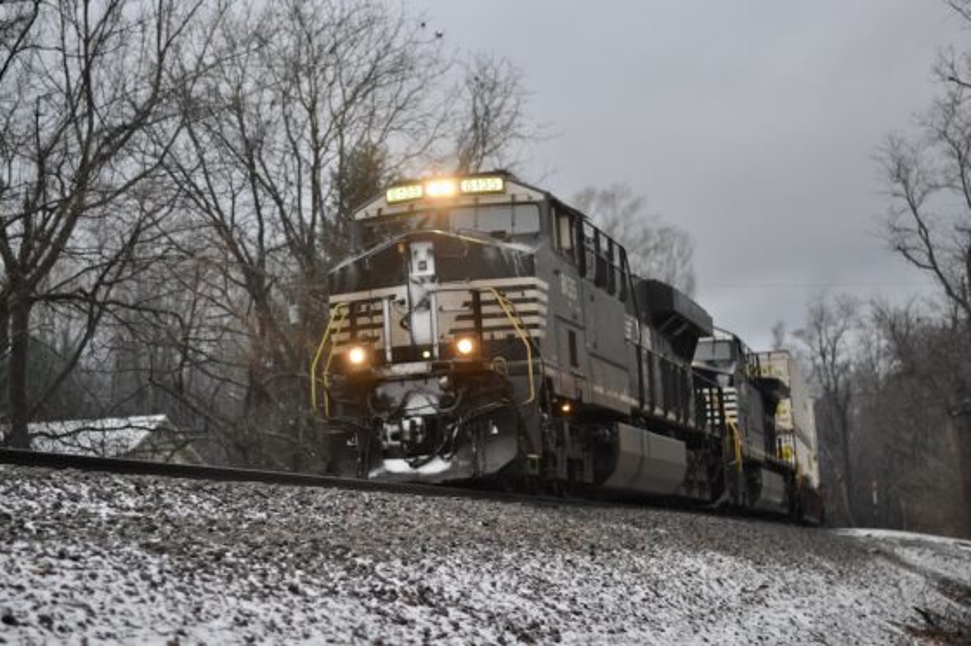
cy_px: 323
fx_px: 2022
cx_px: 486
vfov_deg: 18.2
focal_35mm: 75
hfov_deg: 27.0
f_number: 1.8
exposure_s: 1/400
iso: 800
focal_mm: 50
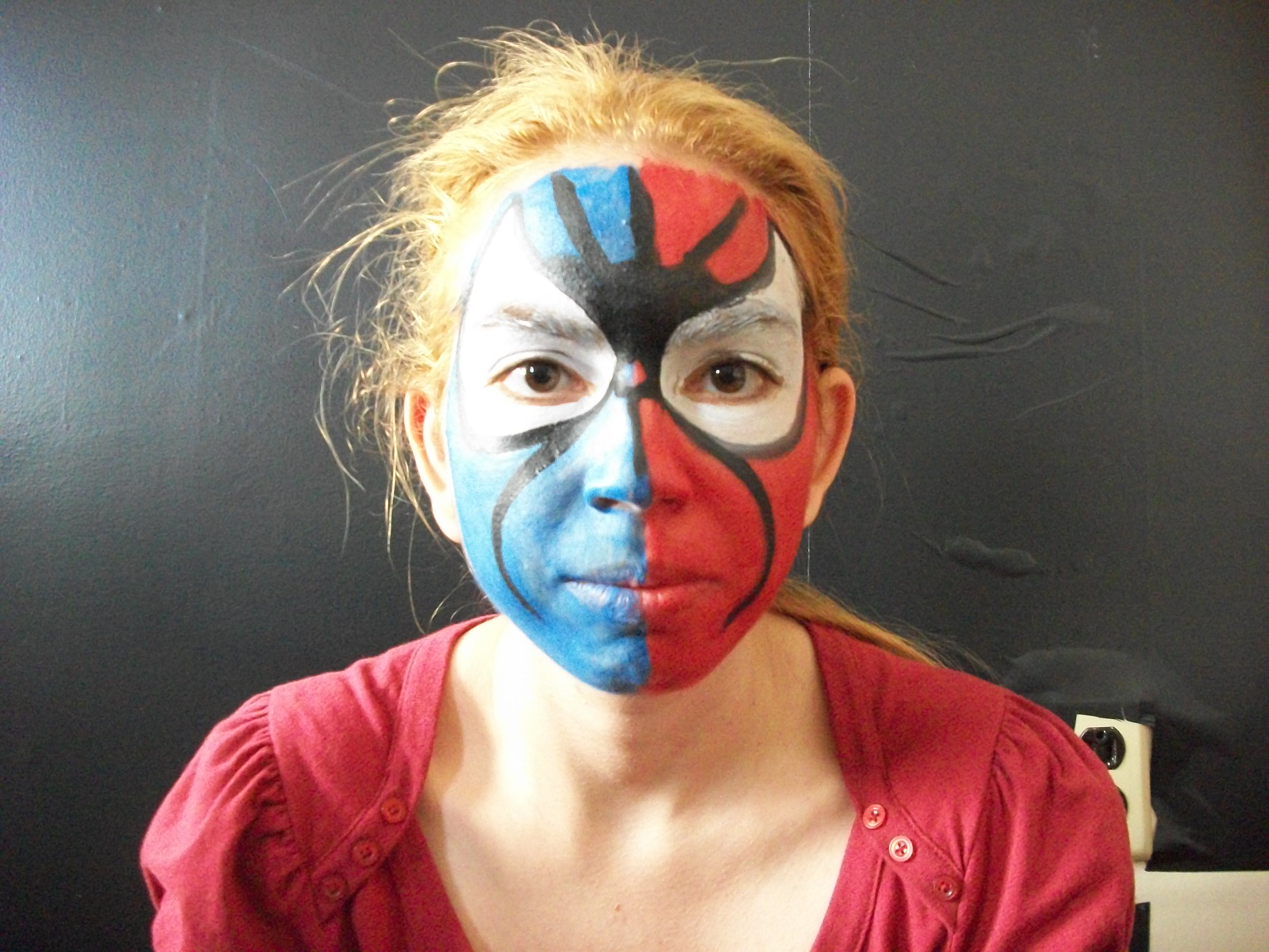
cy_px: 476
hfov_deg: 56.8
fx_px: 1173
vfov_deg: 44.2
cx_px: 634
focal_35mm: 32
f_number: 2.9
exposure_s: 1/8
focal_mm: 5.7
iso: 677
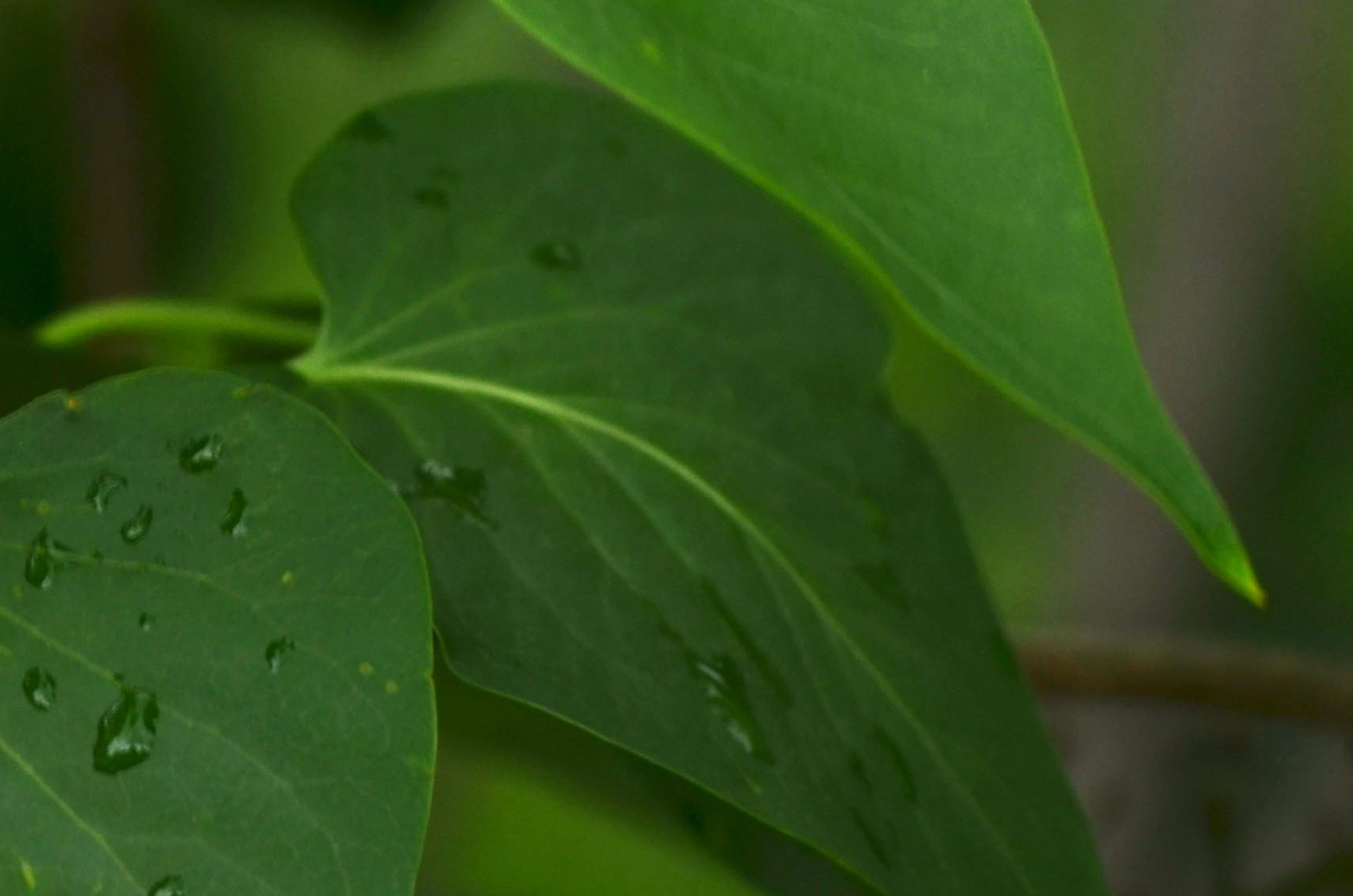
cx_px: -269
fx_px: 21993
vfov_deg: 2.3
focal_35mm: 586
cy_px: 432
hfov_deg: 3.5
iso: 100
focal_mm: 135
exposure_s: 1/100
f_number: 8
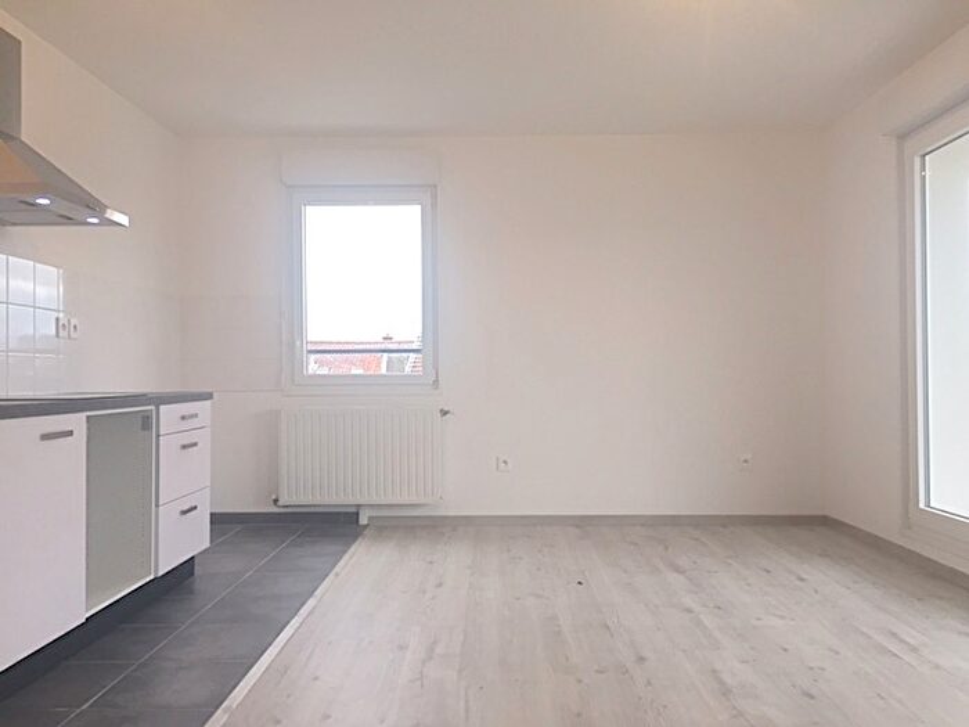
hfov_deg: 61.7
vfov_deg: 48.2
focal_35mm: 29
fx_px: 812
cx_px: 484
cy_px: 364
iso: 32
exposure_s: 1/40
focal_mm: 4.15
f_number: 2.2
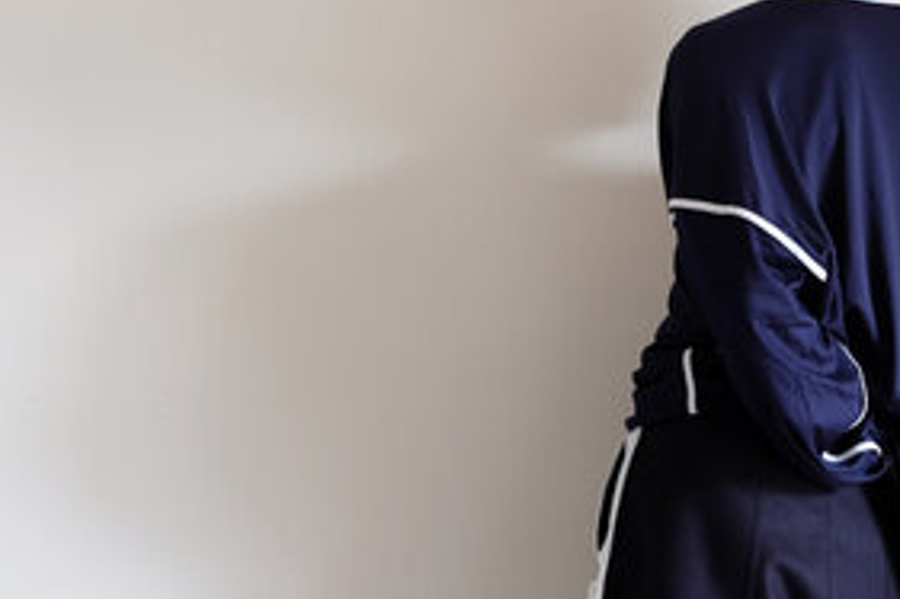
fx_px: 1649
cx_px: 327
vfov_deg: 19.9
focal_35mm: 66
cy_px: 618
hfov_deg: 30.4
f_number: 2.8
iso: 400
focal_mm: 19.6
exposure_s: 1/52
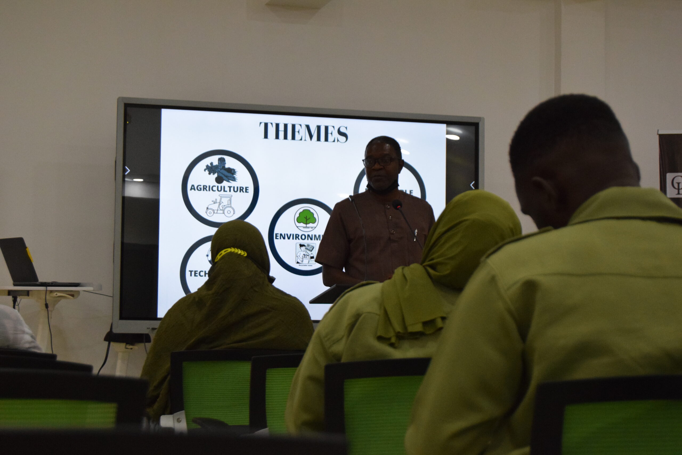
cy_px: 228
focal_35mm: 78
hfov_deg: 26.0
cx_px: 341
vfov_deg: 17.5
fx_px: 1478
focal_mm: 52
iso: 3200
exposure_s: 1/200
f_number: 5.6
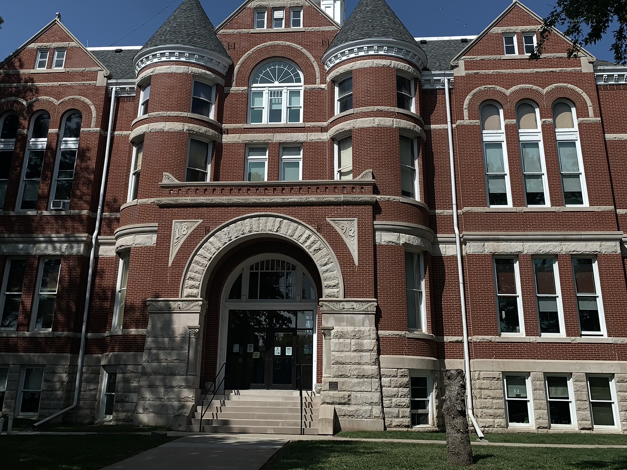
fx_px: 652
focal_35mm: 36
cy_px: 148
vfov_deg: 39.1
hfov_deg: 51.4
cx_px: 308
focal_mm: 4.25
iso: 25
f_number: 1.8
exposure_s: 1/2421
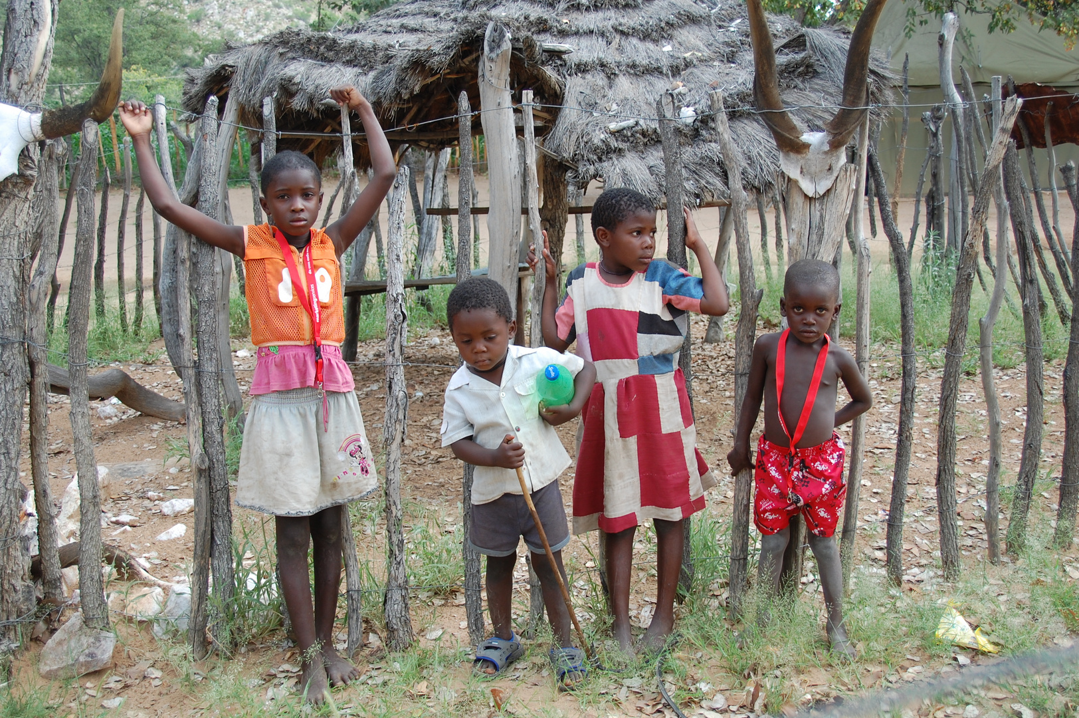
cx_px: 540
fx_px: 1168
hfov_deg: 49.6
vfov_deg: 34.2
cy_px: 359
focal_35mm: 39
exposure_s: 1/125
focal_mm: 26
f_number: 5.6
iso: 200
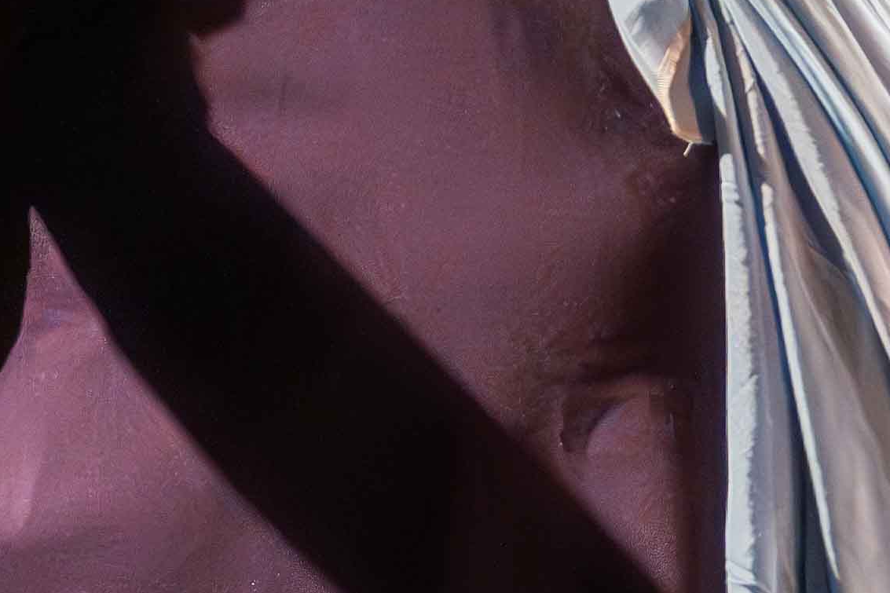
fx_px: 10702
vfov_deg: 3.2
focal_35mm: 433
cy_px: 234
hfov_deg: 4.7
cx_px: 1531
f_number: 2.8
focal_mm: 70
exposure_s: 1/500
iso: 4000
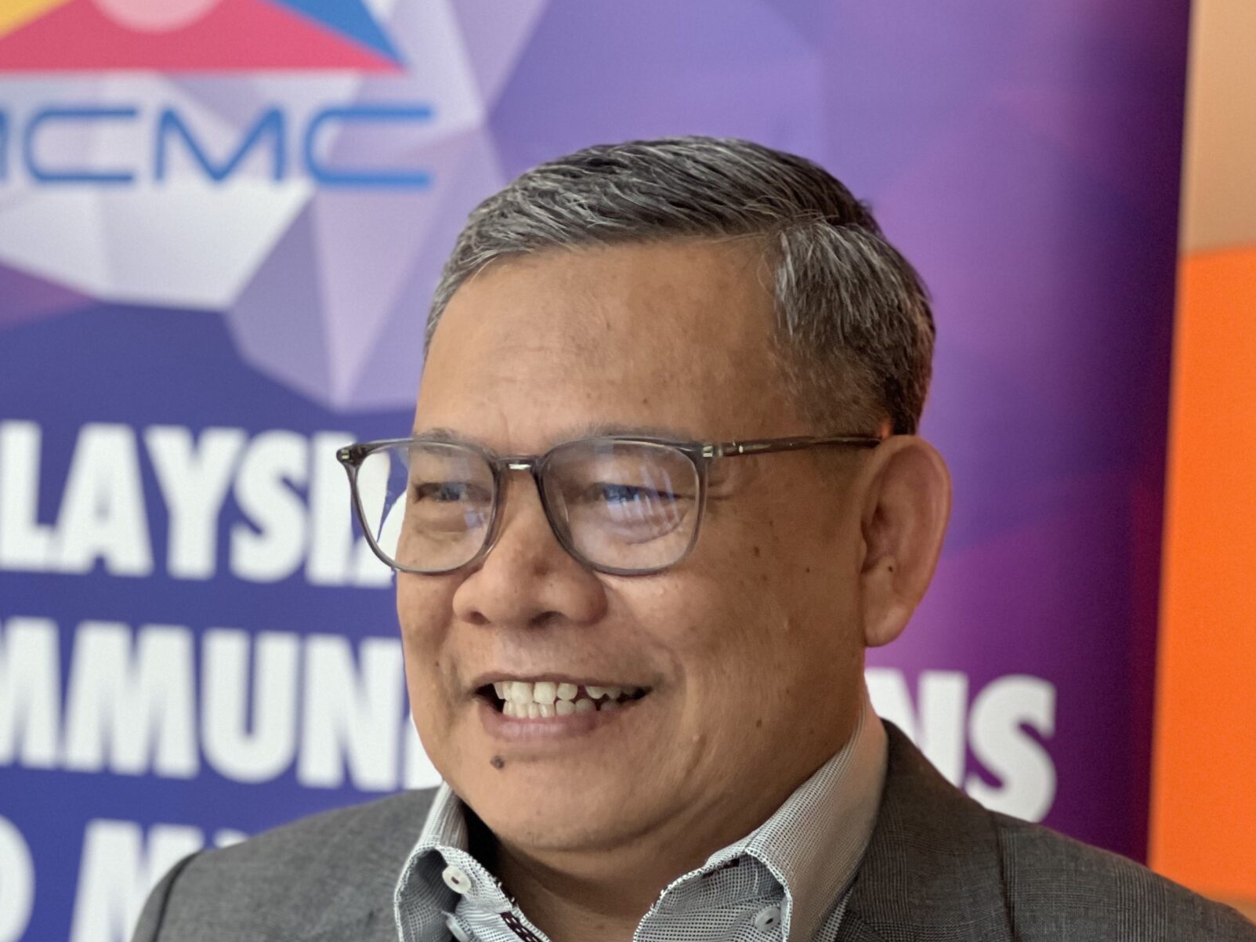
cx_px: 370
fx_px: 4463
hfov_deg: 16.0
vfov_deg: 12.0
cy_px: 603
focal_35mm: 123
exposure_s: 1/33
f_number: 2.8
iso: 320
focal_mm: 9
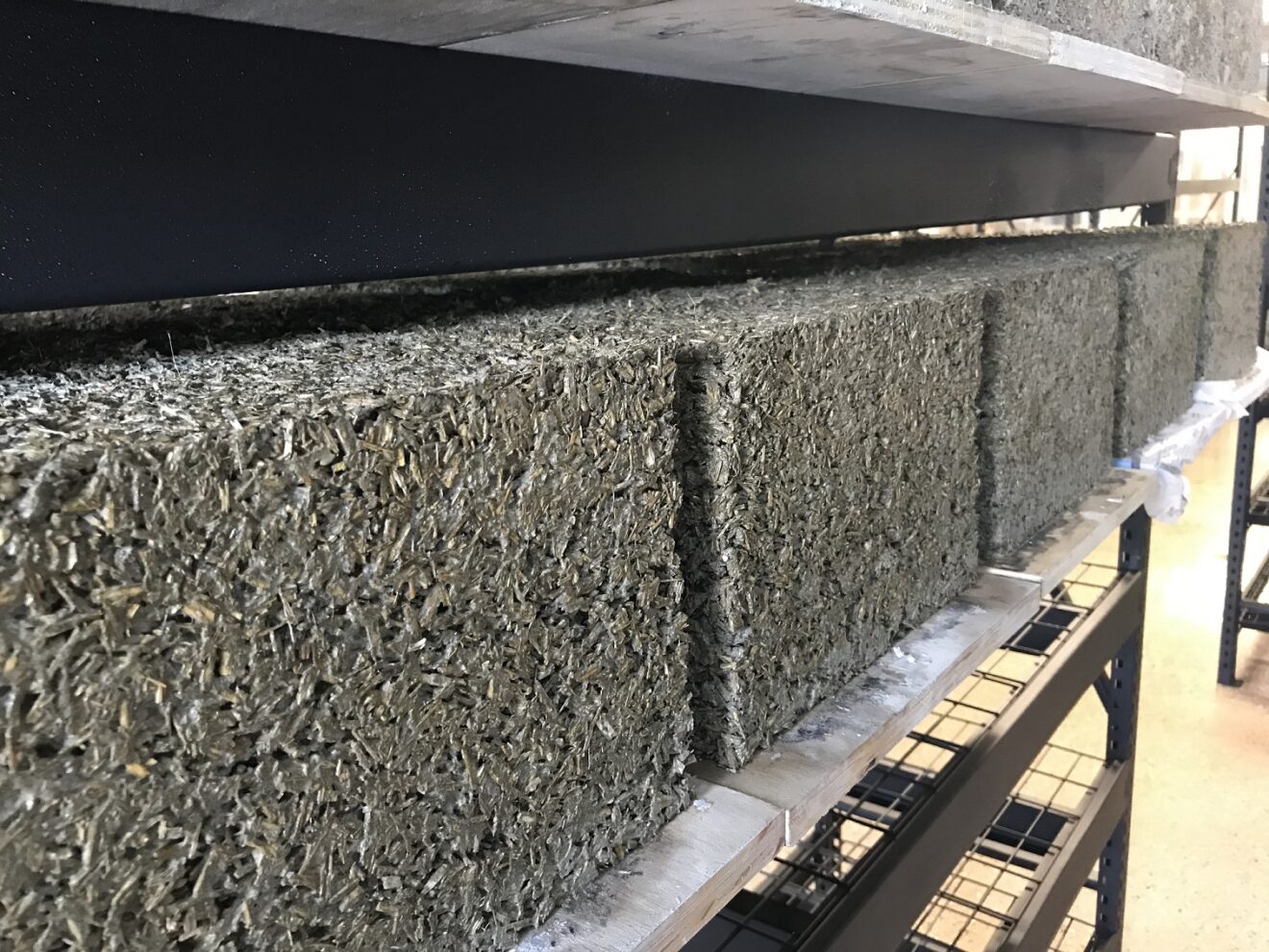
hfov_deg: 63.4
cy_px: 476
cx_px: 634
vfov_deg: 49.7
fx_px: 1026
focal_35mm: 28
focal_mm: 3.99
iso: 100
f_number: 1.8
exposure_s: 1/9
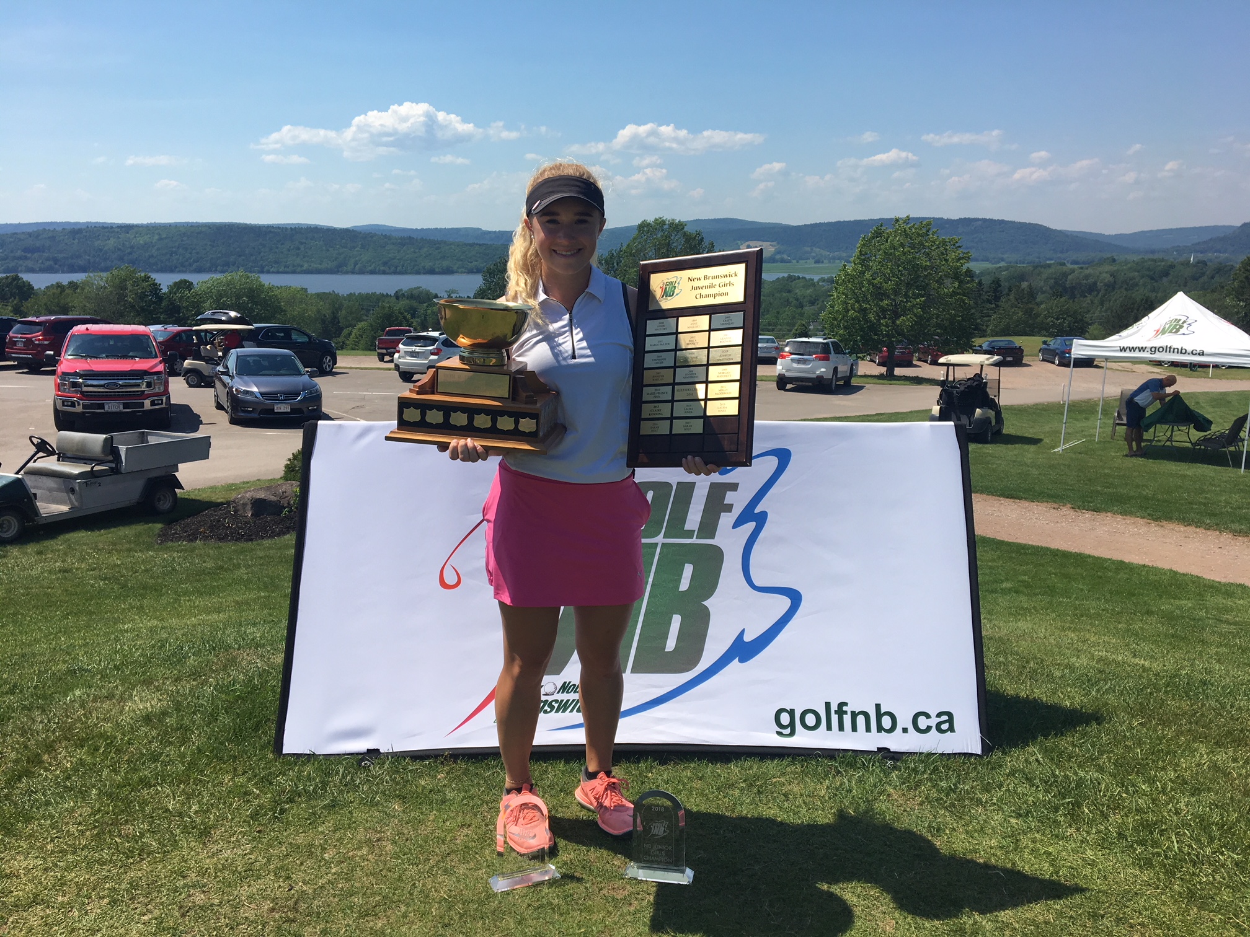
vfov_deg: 48.2
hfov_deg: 61.7
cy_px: 468
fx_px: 1047
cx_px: 625
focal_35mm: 29
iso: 25
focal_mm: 4.15
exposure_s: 1/2024
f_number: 2.2
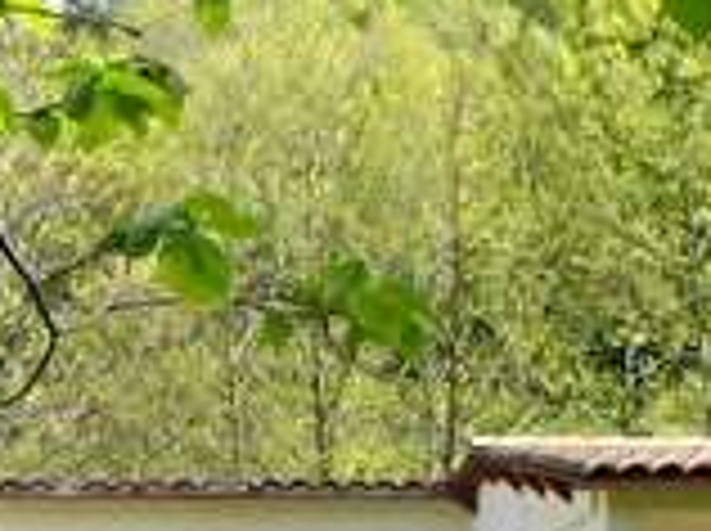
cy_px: 448
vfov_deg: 9.0
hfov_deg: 11.9
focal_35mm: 164
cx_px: -40
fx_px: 3363
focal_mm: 6.1
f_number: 2.8
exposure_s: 1/320
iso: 80
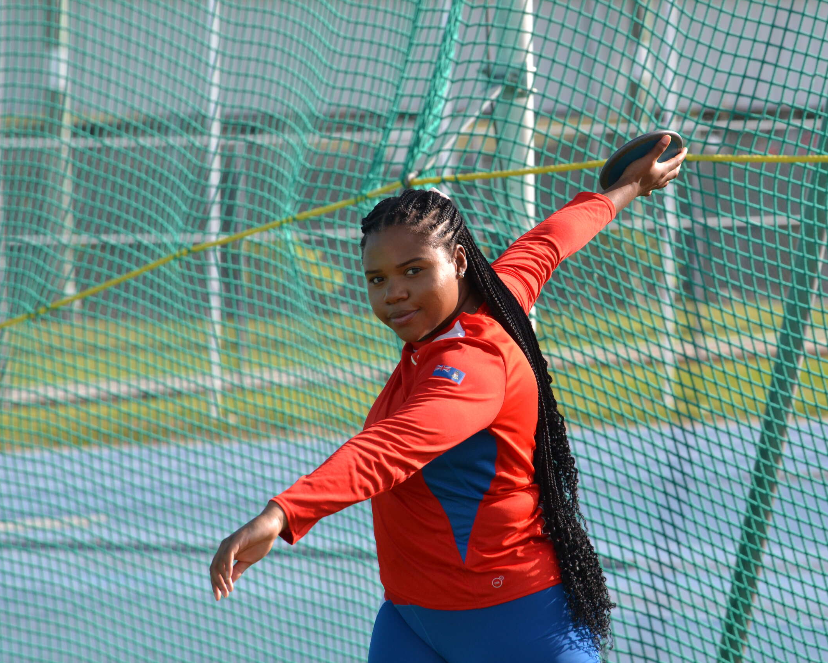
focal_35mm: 190
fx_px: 4657
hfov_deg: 10.2
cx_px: 438
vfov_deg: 8.1
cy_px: 332
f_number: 5
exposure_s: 1/1000
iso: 400
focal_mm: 112
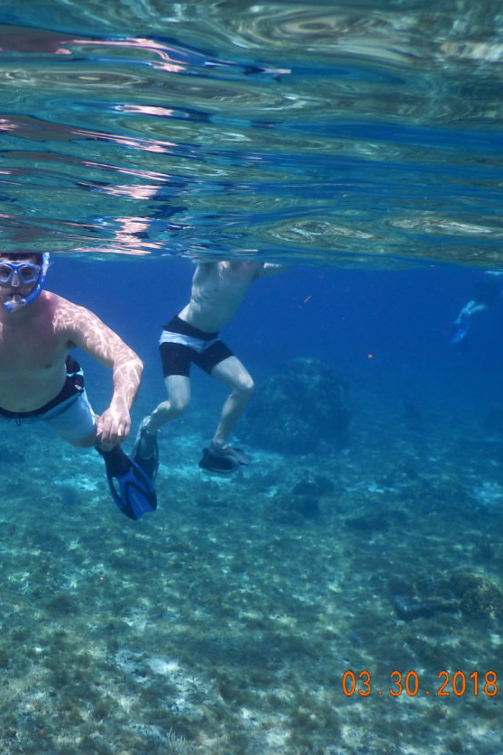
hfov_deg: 36.4
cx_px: 48
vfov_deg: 55.8
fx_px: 713
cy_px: 378
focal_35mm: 34
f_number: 2.8
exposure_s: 1/1250
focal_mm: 4.3
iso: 125
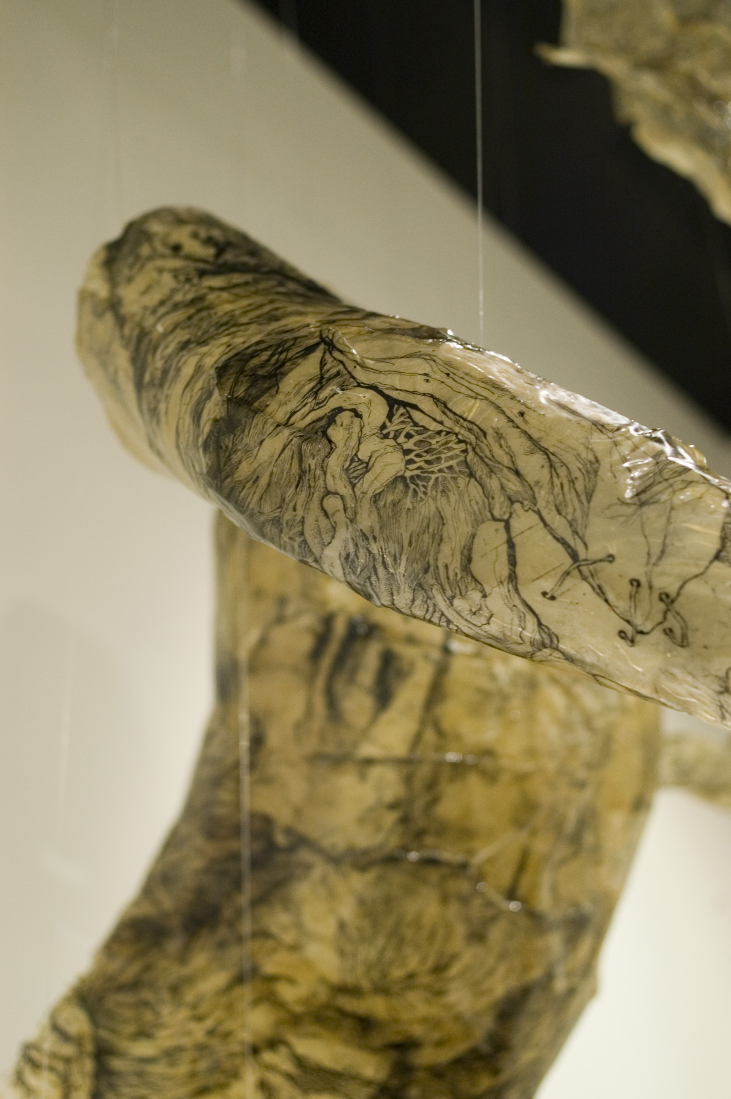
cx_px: 366
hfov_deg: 25.7
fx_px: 1602
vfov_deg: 37.9
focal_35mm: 52
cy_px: 550
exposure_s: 1/10
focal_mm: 35
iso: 200
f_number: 3.2
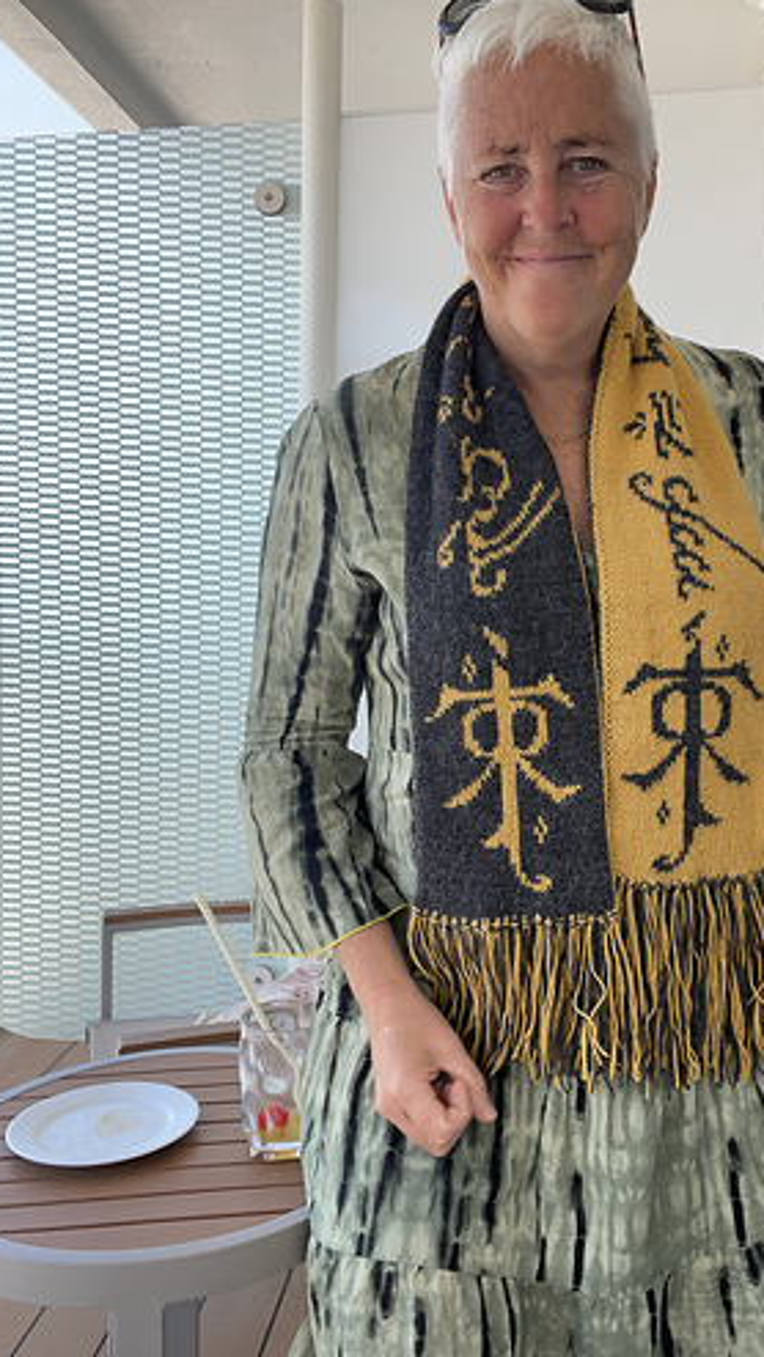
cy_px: 681
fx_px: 1188
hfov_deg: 35.3
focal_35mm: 33
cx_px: 502
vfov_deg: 59.5
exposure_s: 1/133
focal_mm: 2.71
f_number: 2.2
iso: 25
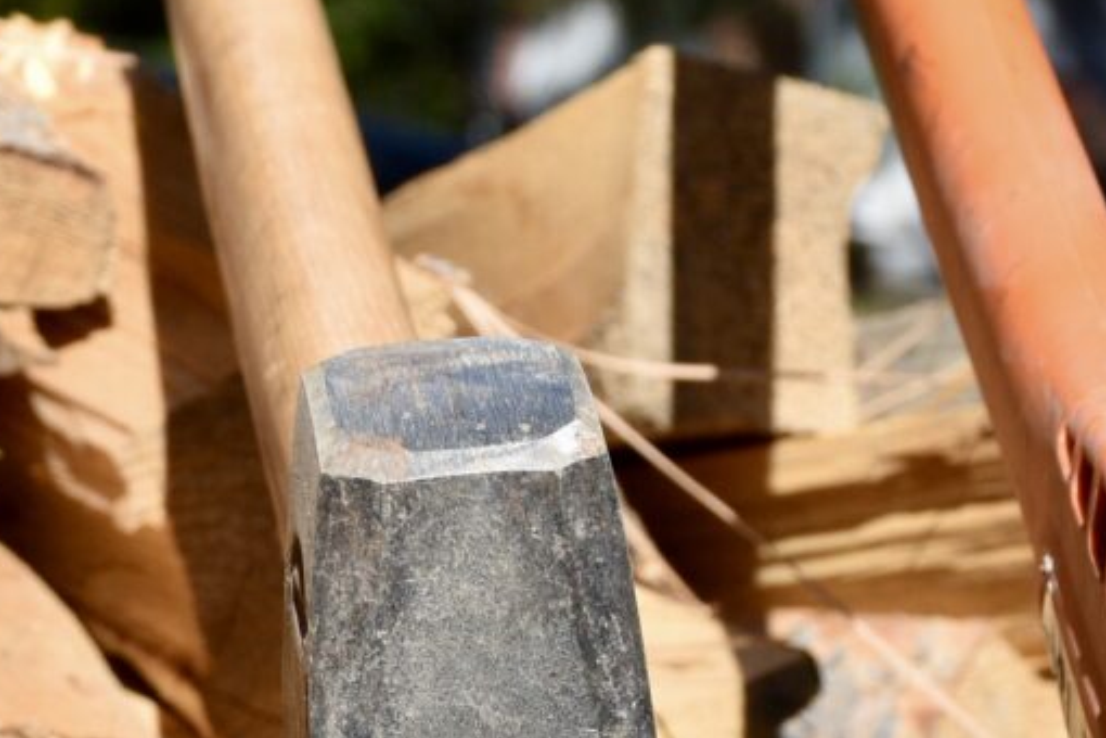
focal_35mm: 217
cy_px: 844
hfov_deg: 9.4
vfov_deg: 6.3
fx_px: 6666
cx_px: 141
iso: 200
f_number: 9
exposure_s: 1/640
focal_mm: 48
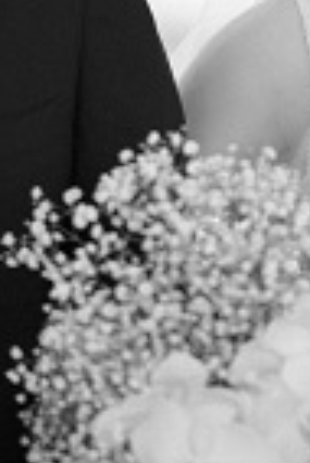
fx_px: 5772
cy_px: -404
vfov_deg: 4.5
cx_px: 284
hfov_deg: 3.1
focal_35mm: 448
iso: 250
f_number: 1.4
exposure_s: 1/1250
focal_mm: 85
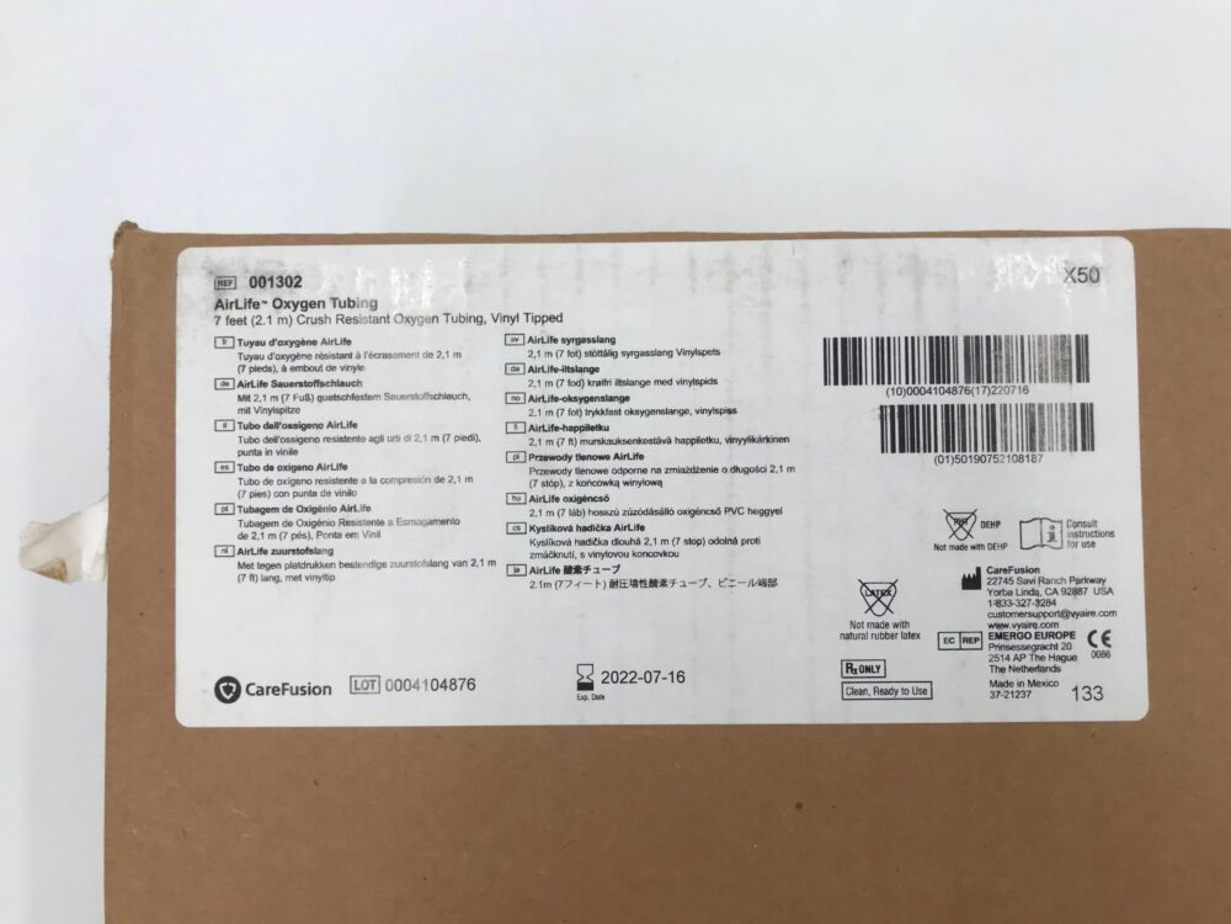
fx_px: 996
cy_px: 462
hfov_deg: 63.4
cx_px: 616
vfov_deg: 49.7
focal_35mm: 28
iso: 32
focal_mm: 3.99
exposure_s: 1/120
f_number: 1.8
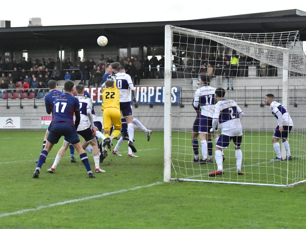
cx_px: 136
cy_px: 115
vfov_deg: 13.0
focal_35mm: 114
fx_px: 1008
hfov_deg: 17.3
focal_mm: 70
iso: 10000
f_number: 4
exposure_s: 1/8000
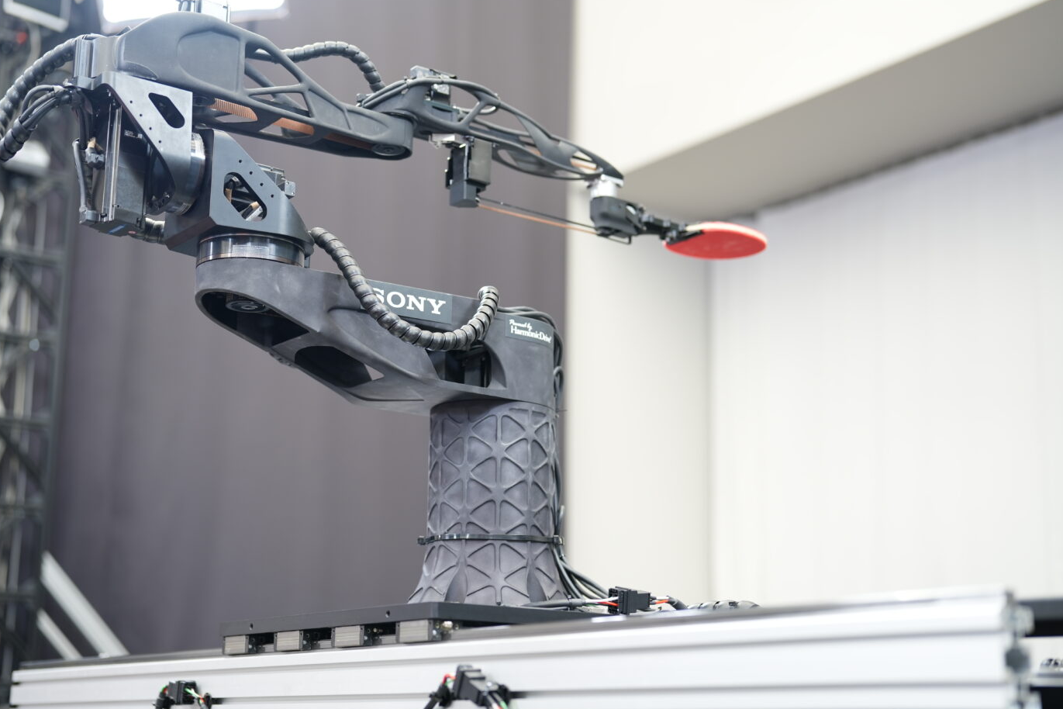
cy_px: 348
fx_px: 1653
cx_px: 472
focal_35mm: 56
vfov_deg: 24.2
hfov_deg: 35.6
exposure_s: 1/50
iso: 200
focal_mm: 50
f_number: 1.8
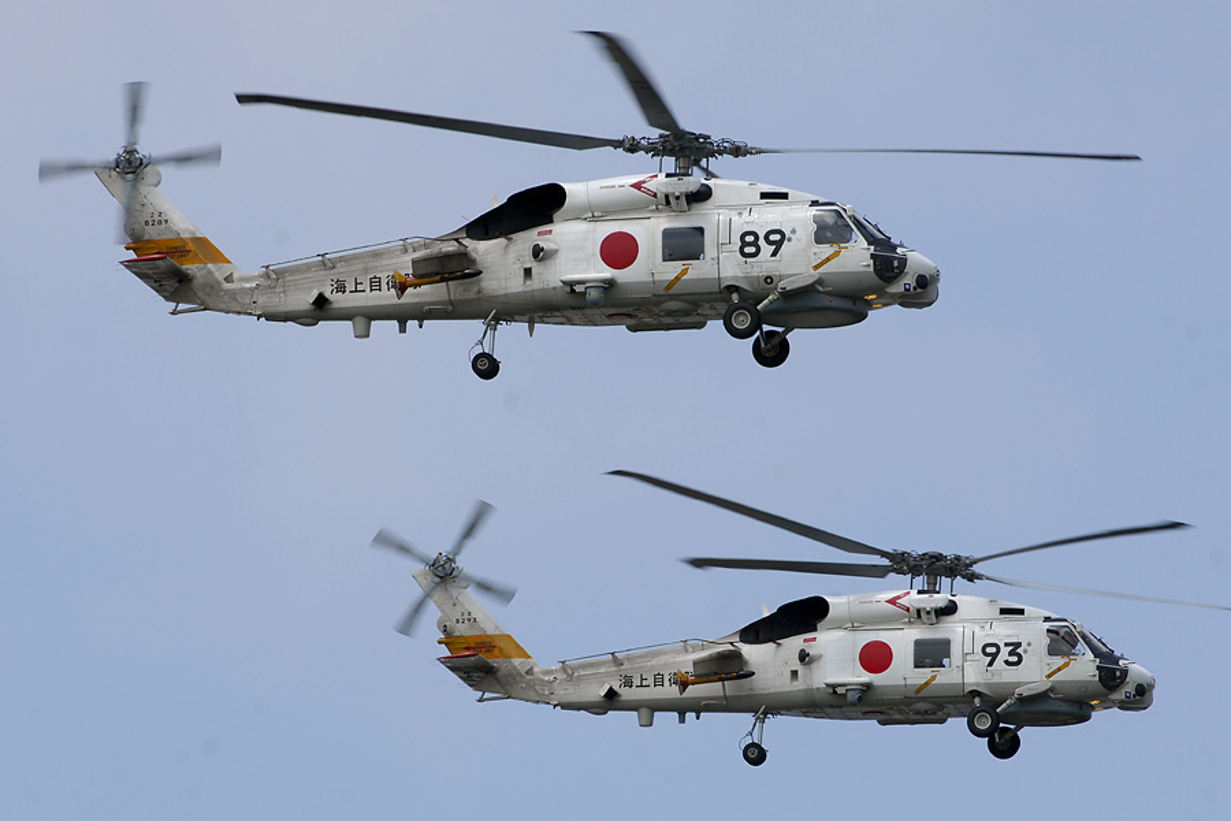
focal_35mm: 510
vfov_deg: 2.7
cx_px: 616
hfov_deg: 4.0
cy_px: 410
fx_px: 17438
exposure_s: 1/500
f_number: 7.1
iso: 200
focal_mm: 340
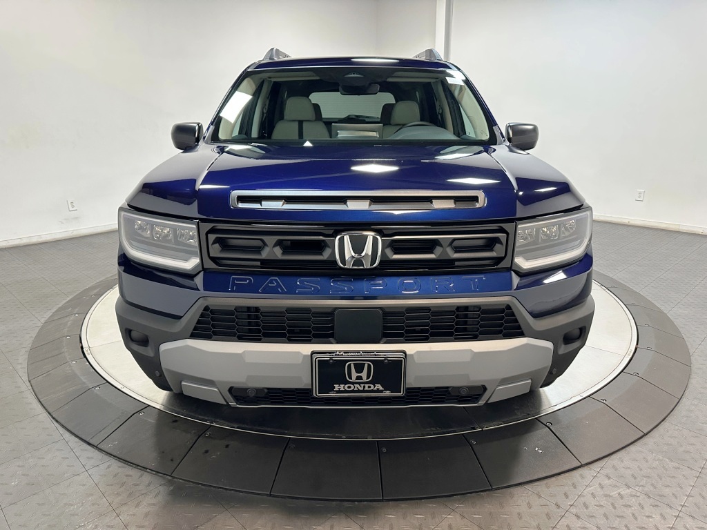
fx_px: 490
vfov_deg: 56.8
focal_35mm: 24
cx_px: 354
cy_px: 265
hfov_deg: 71.6
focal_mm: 6.86
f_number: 1.78
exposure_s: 1/60
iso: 400
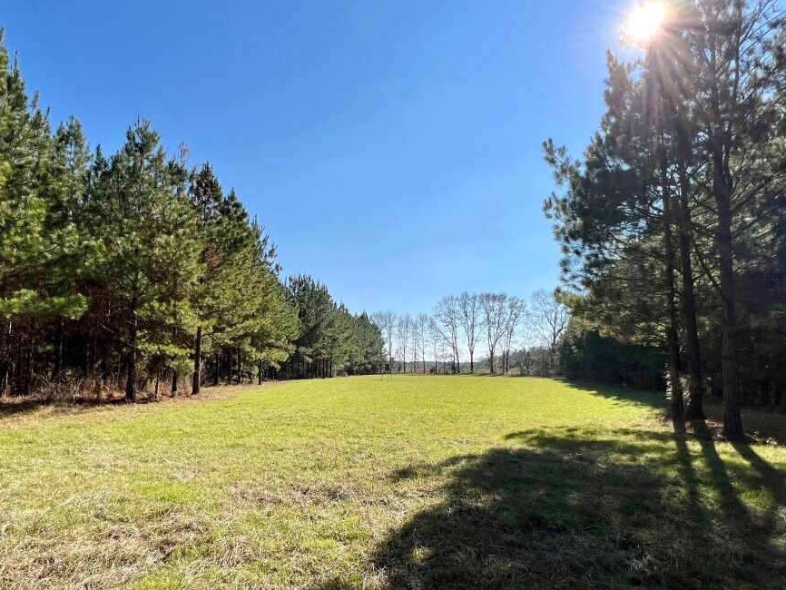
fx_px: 454
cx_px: 354
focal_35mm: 20
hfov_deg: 81.5
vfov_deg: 65.7
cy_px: 336
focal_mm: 1.57
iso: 32
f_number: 1.8
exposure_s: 1/2801
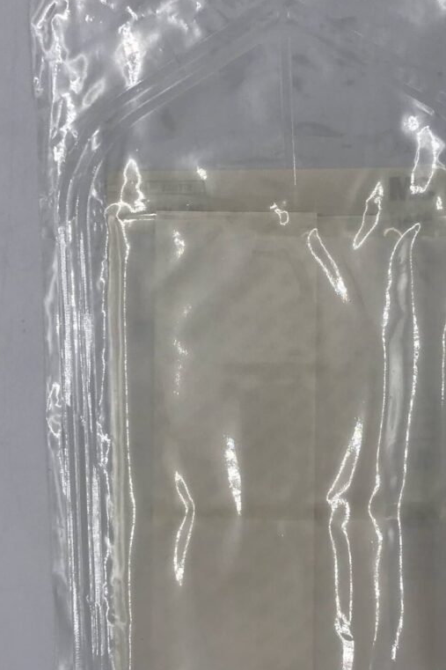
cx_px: 323
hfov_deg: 26.2
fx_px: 948
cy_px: 398
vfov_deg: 38.7
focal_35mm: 51
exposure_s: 1/299
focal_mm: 3.99
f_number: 1.8
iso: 20
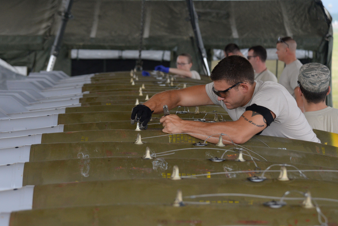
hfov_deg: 23.9
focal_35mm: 85
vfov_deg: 16.1
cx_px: 169
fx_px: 798
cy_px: 113
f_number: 5.6
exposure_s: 1/640
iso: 2000
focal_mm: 85
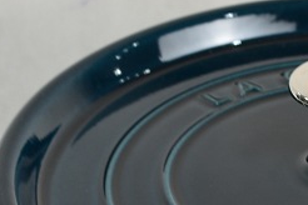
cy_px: 322
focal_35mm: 177
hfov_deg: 11.4
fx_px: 1515
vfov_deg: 7.6
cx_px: 373
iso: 200
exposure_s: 1/15
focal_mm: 29
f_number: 5.6
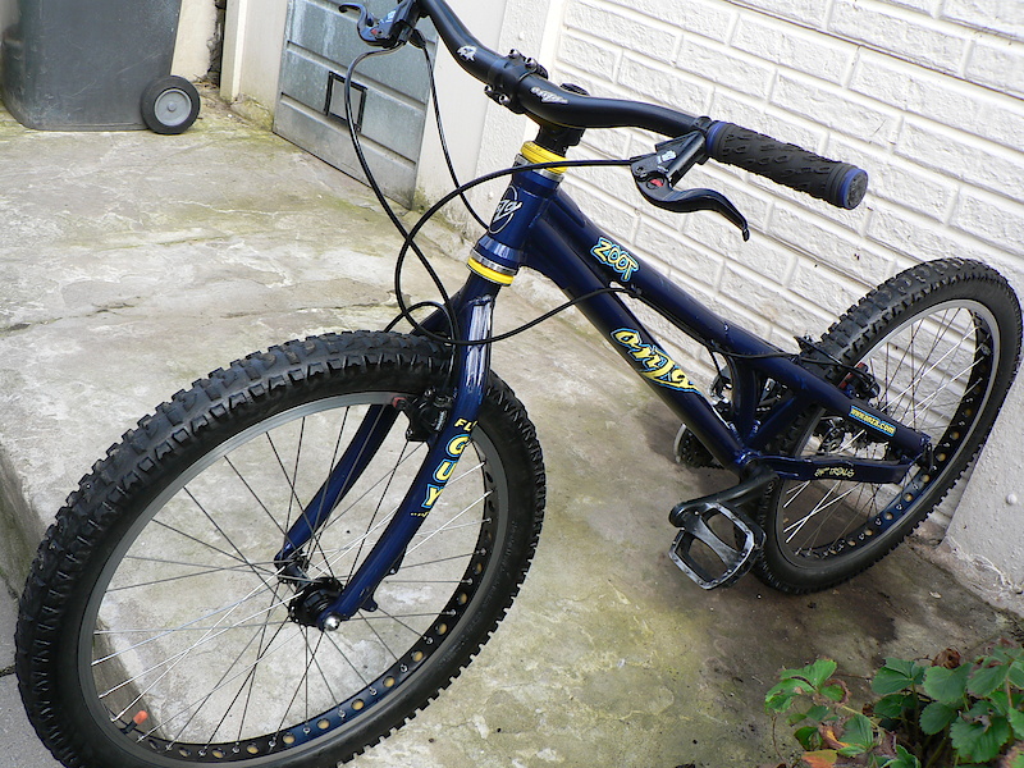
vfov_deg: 39.7
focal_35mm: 36
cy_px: 384
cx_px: 512
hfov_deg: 51.4
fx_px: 1065
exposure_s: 1/80
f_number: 3.6
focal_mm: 6
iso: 80
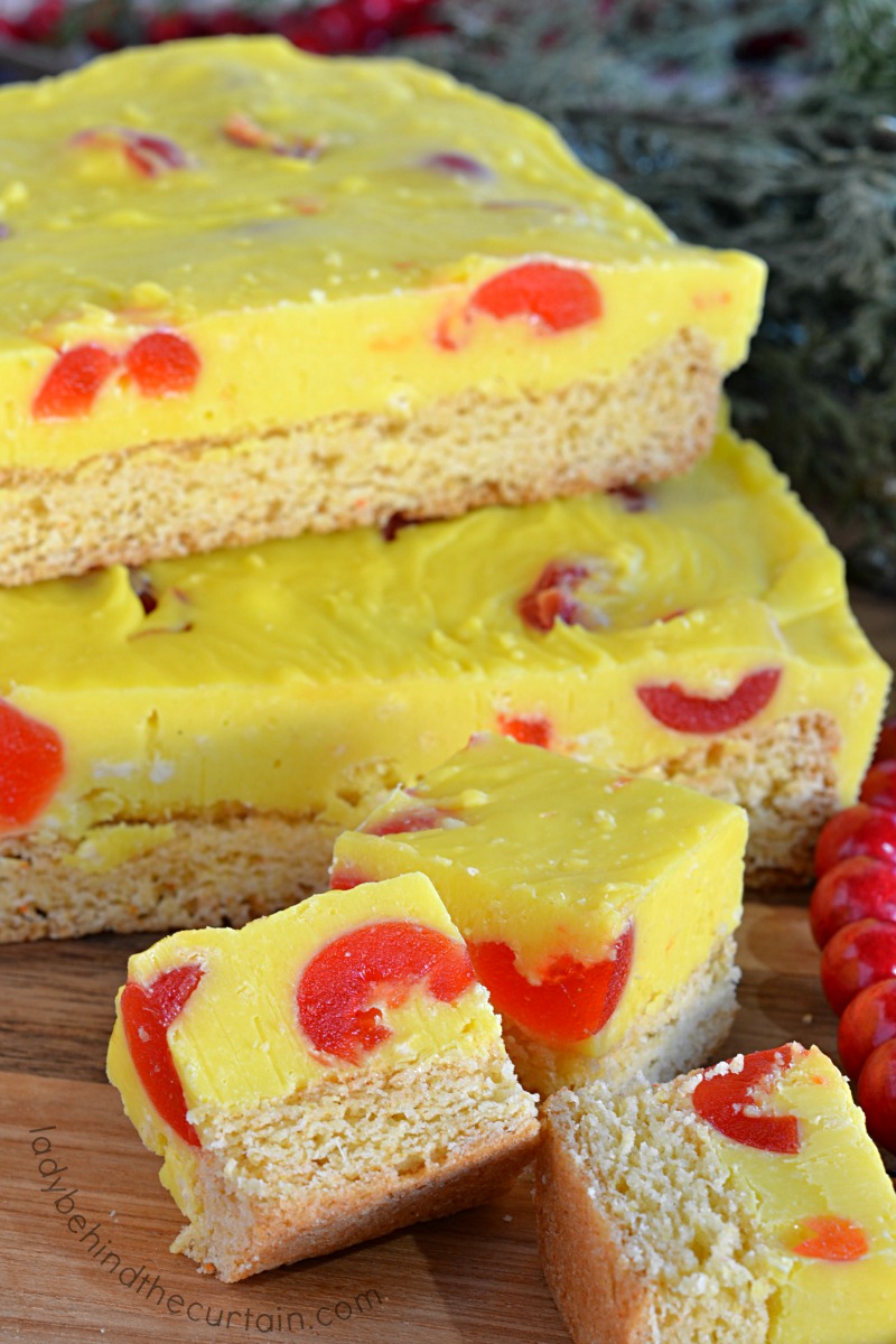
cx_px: 448
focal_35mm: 75
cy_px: 672
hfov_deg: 18.2
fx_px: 2800
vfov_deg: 27.0
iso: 100
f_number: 10
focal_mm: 50
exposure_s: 1/1.3
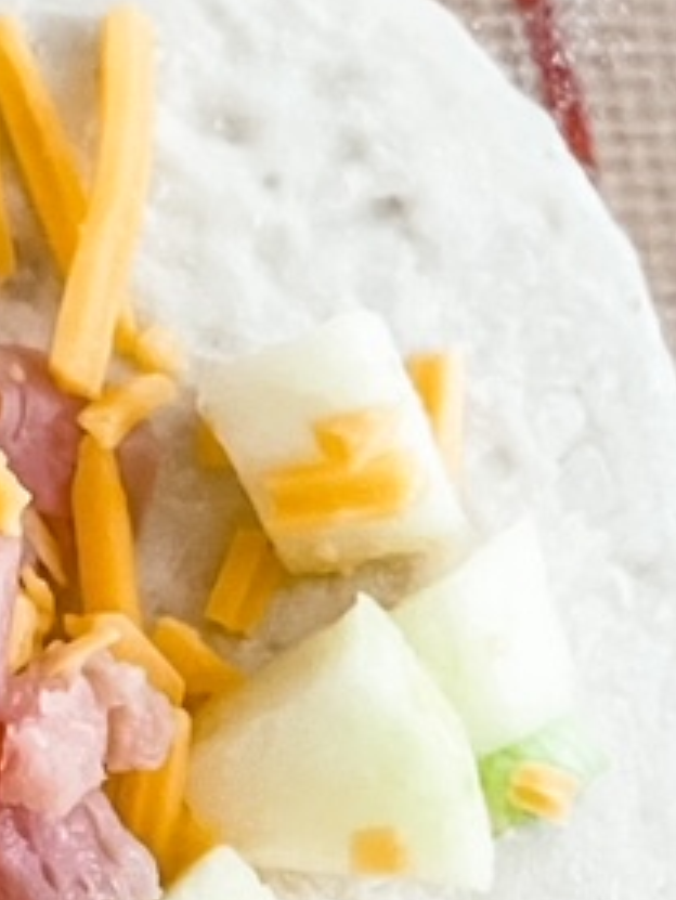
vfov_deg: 16.4
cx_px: -361
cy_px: 484
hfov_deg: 11.8
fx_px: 3122
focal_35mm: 120
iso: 400
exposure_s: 1/60
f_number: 1.6
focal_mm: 4.2
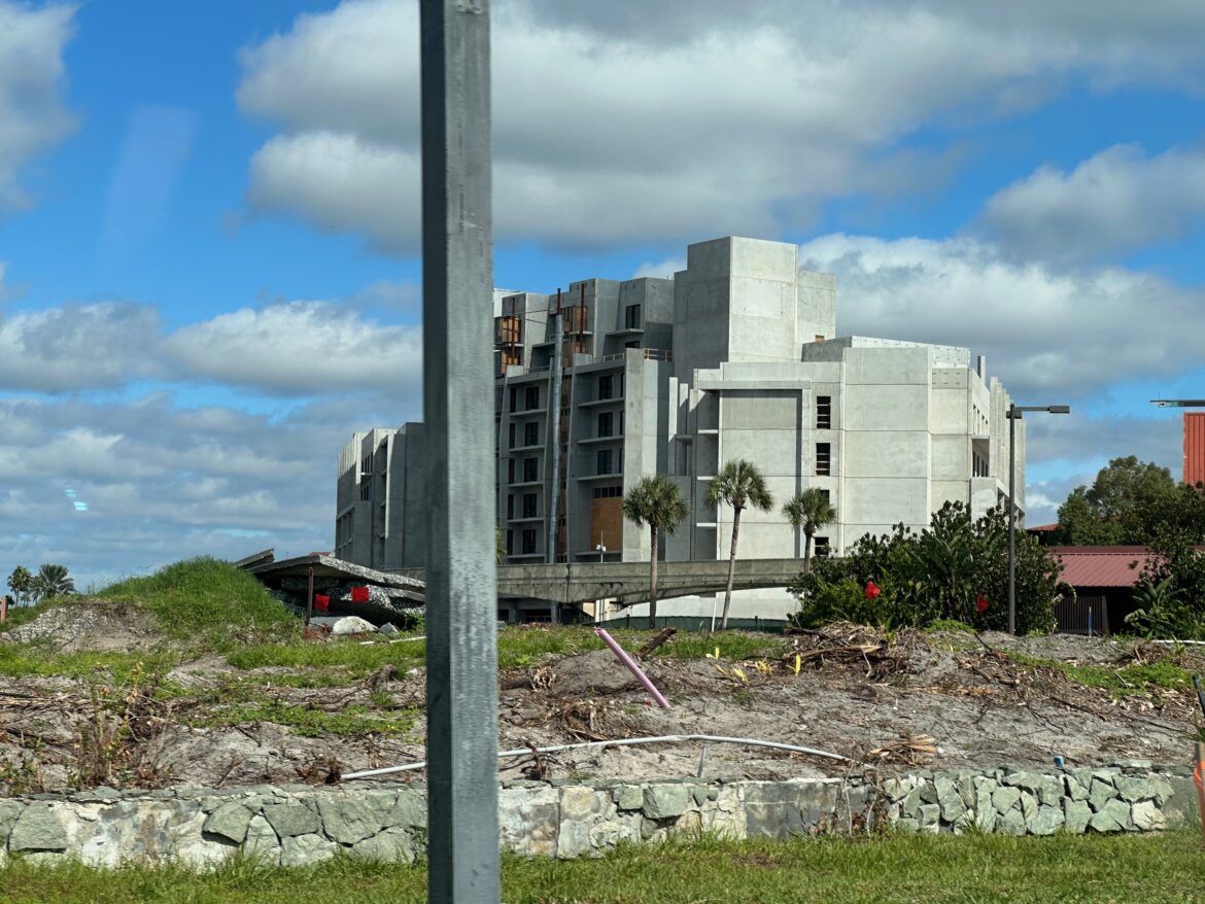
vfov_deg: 19.1
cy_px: 452
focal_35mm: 77
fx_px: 2681
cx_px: 602
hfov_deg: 25.3
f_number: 2.8
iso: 32
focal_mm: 9
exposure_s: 1/911
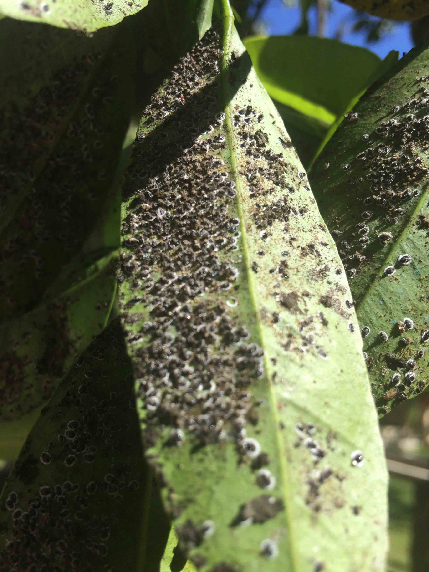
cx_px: 214
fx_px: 479
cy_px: 286
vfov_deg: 61.7
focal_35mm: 29
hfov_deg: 48.2
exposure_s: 1/1414
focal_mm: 4.15
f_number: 2.2
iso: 32
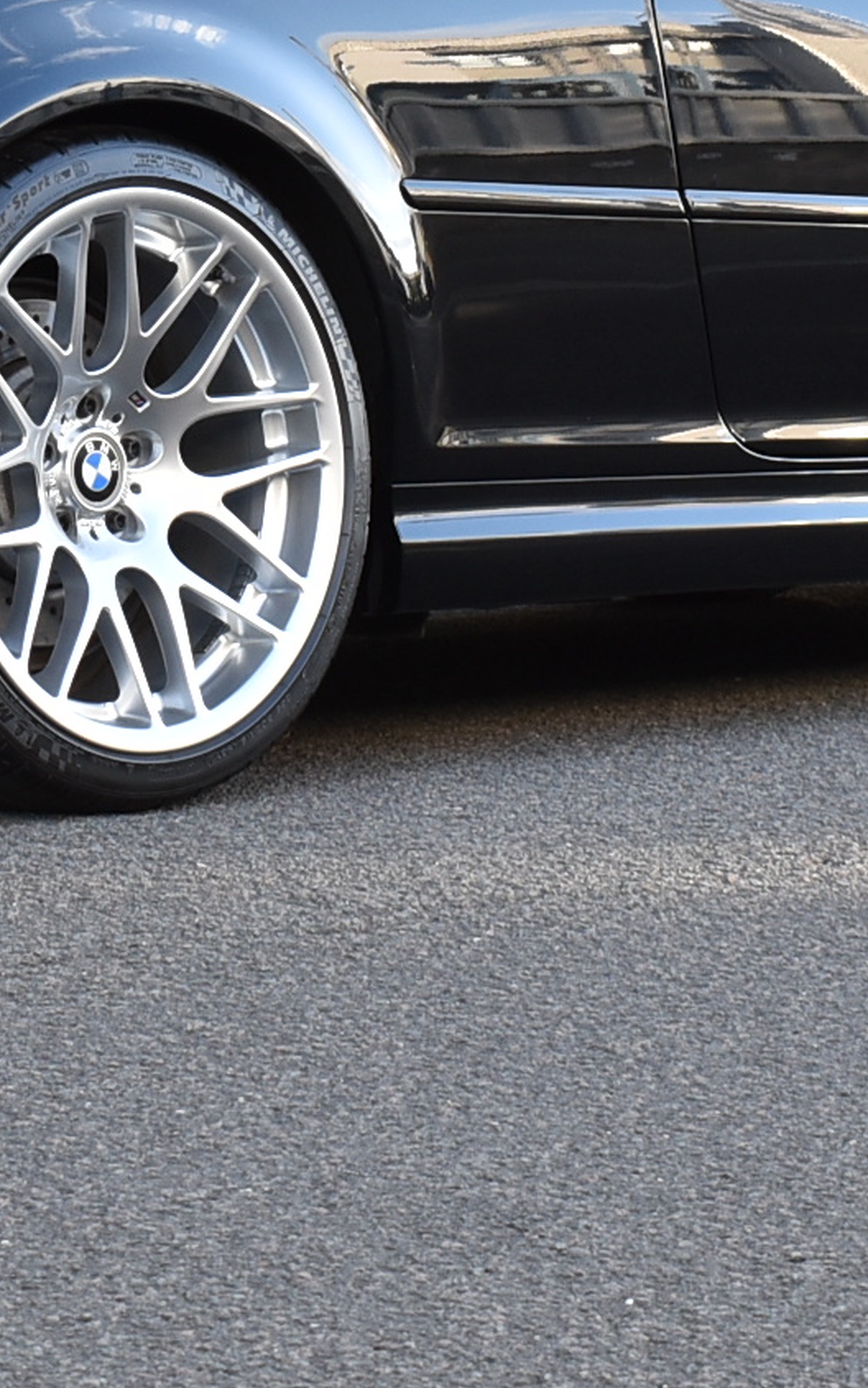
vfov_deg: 14.6
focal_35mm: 141
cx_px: 56
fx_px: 5333
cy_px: 71
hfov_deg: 9.3
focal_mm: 26
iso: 400
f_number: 5.6
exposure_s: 1/125
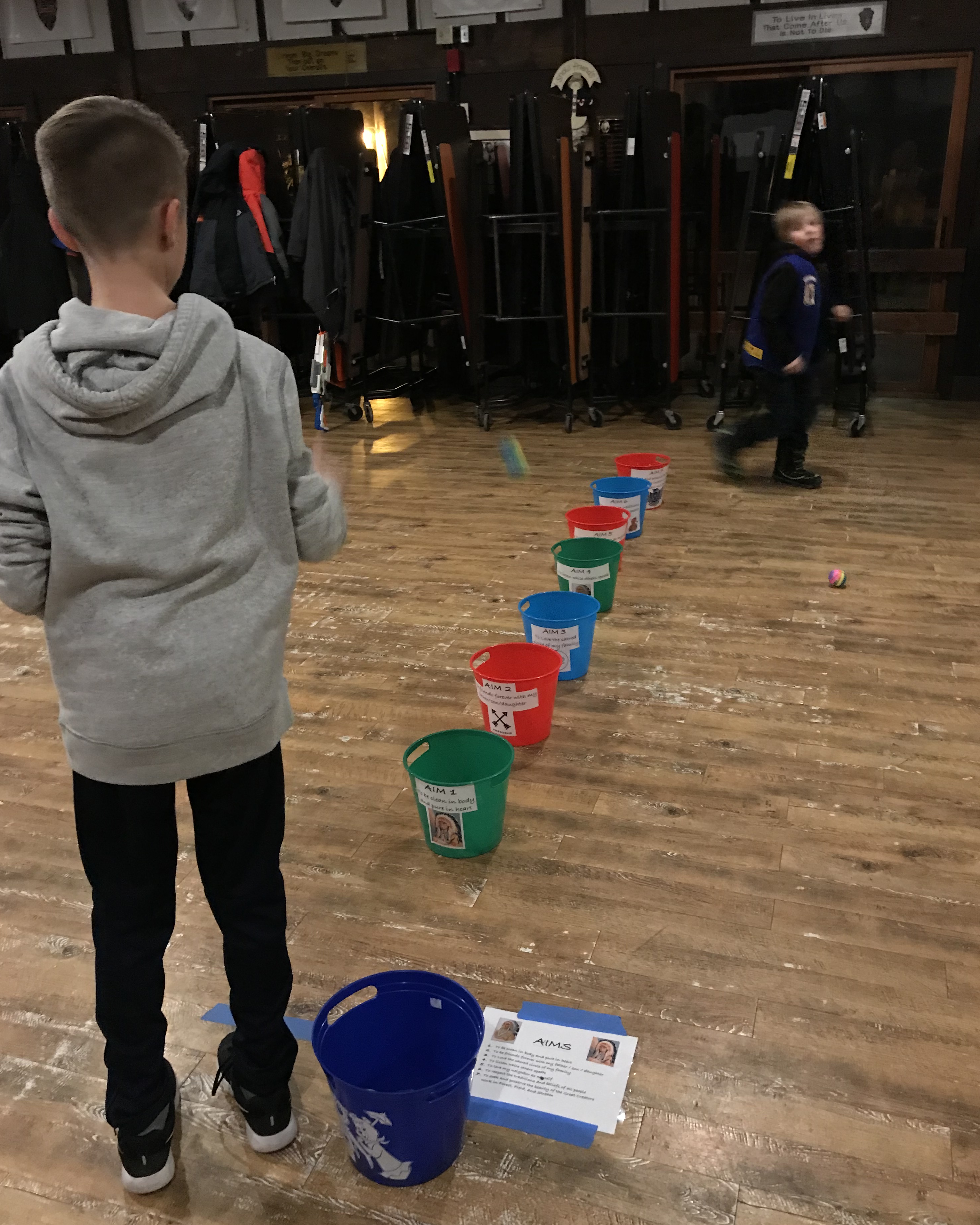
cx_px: 487
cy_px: 607
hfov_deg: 48.5
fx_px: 1088
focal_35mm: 30
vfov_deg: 58.8
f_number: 1.8
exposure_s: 1/6
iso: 100
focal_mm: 3.99
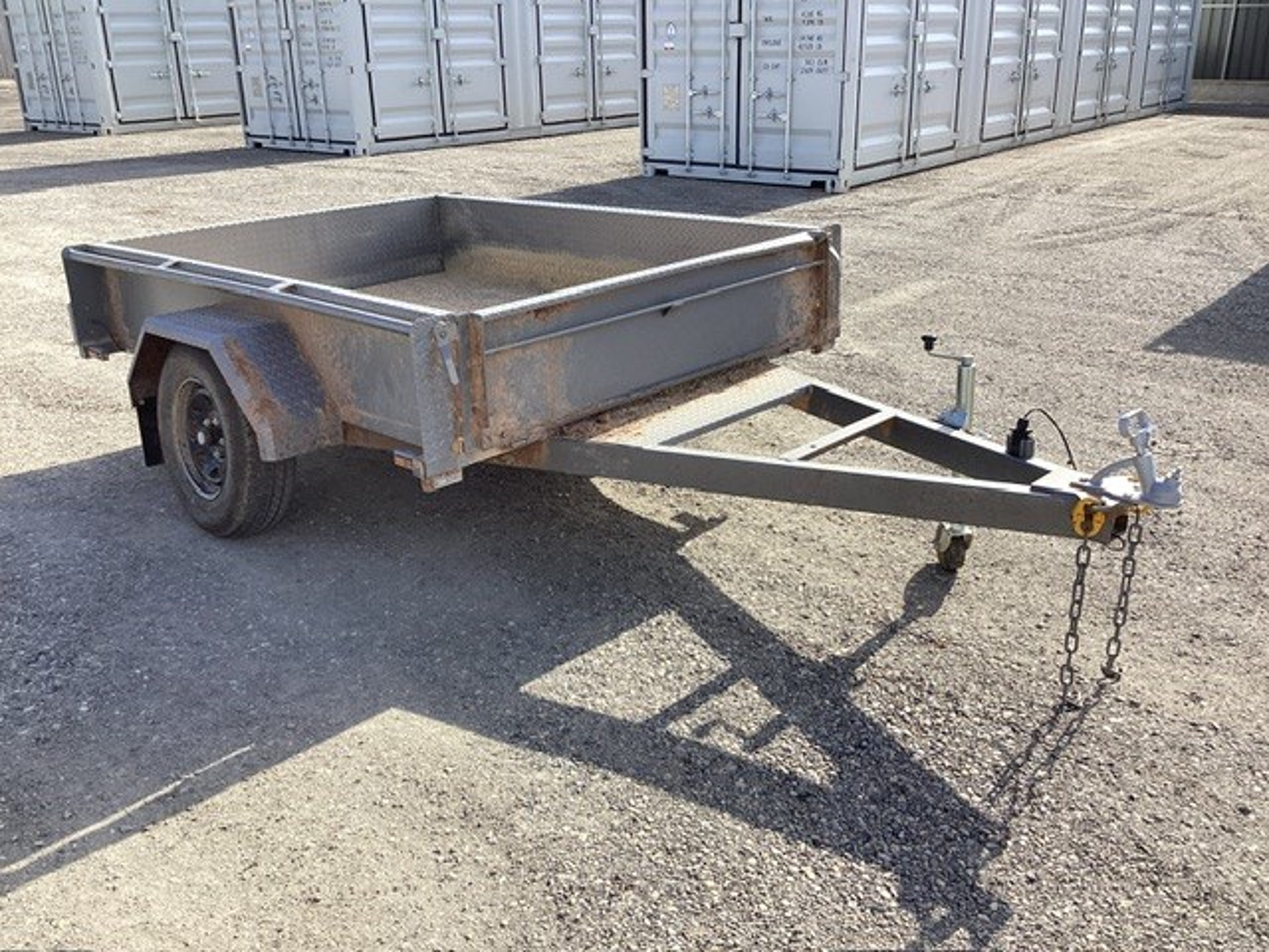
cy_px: 476
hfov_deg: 58.4
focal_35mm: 31
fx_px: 1136
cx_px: 634
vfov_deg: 45.4
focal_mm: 3.3
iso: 25
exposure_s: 1/673
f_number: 2.4
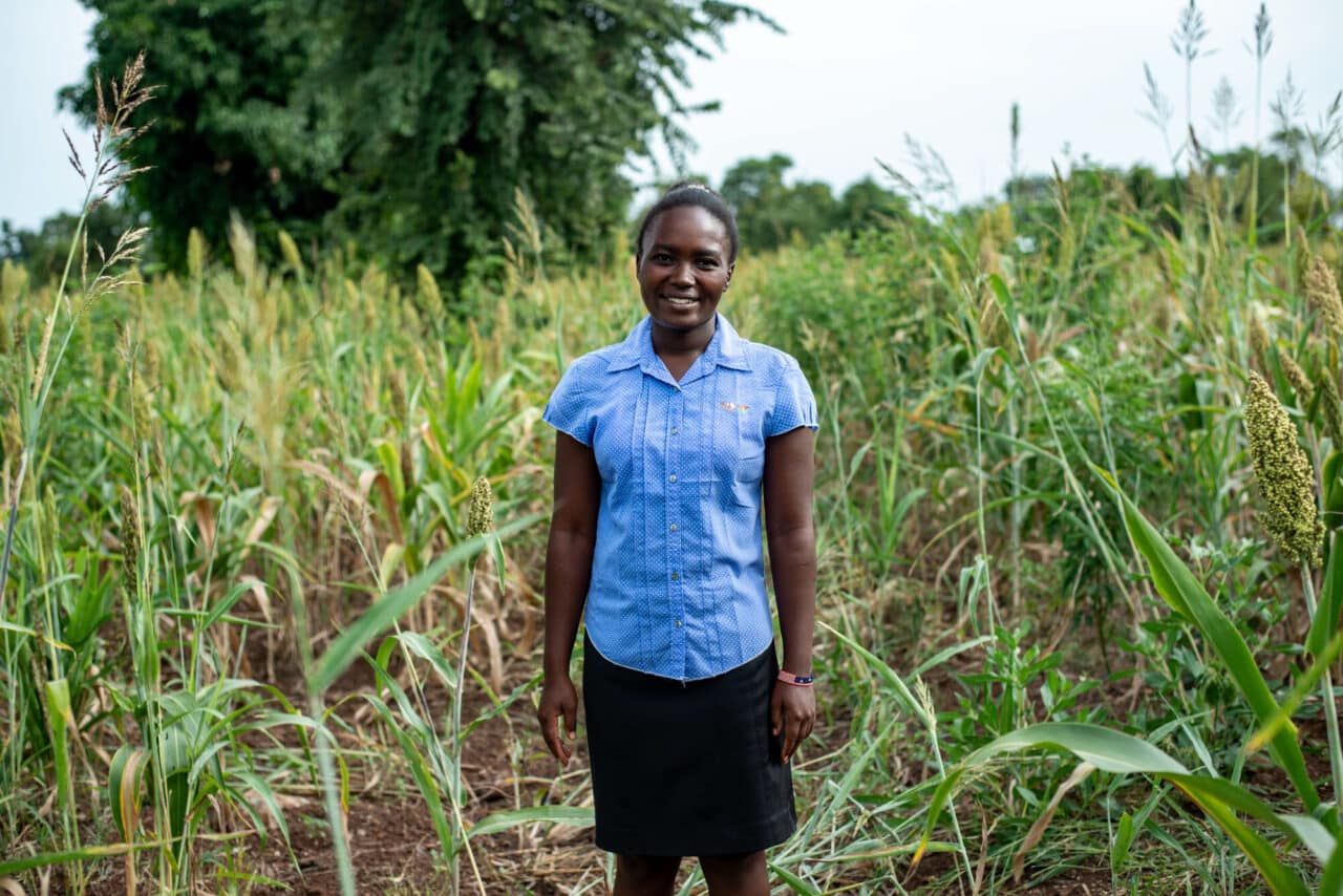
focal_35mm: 50
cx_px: 672
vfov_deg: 27.0
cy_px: 448
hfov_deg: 39.6
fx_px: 1866
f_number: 3.2
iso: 250
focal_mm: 50
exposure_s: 1/200
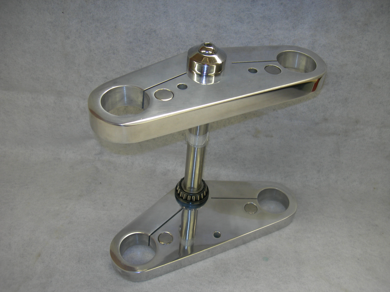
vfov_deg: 37.7
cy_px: 146
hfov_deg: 49.0
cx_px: 195
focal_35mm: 38
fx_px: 428
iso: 50
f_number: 2.8
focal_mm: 7.8
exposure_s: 1/30
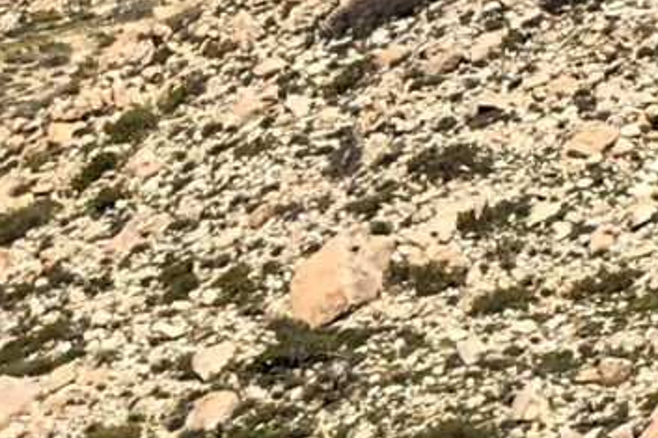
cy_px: 281
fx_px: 4001
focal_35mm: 219
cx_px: 173
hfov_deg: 9.4
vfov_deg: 6.3
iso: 25
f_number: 2.2
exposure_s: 1/2137
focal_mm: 4.15
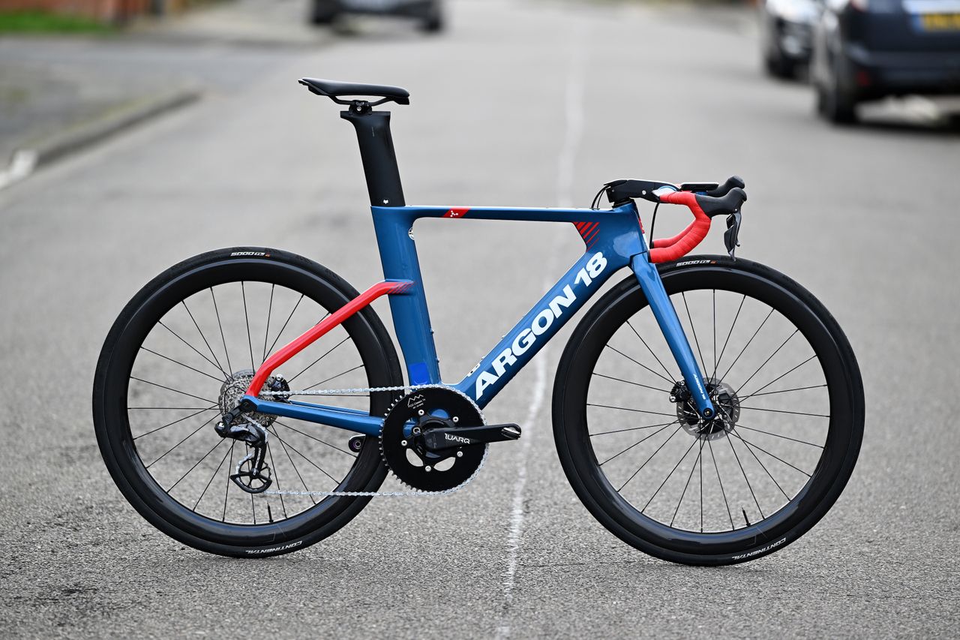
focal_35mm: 200
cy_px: 320
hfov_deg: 10.3
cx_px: 480
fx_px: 5332
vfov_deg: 6.9
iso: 250
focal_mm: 200
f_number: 3.5
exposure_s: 1/640
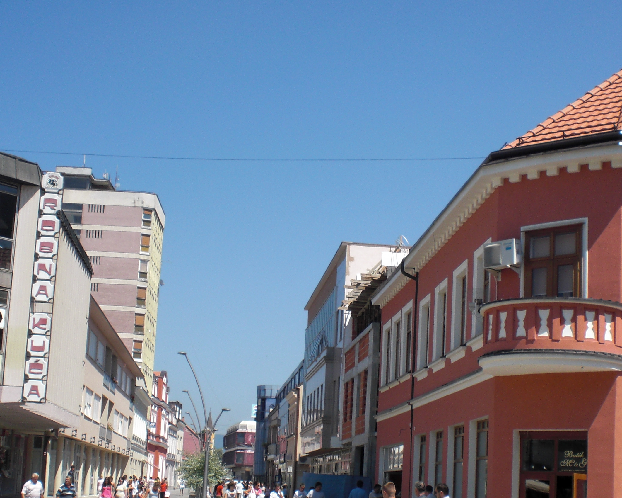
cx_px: 366
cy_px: 315
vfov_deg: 26.6
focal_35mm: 57
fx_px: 1049
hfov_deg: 32.9
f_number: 5.6
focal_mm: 6.3
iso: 64
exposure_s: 1/400
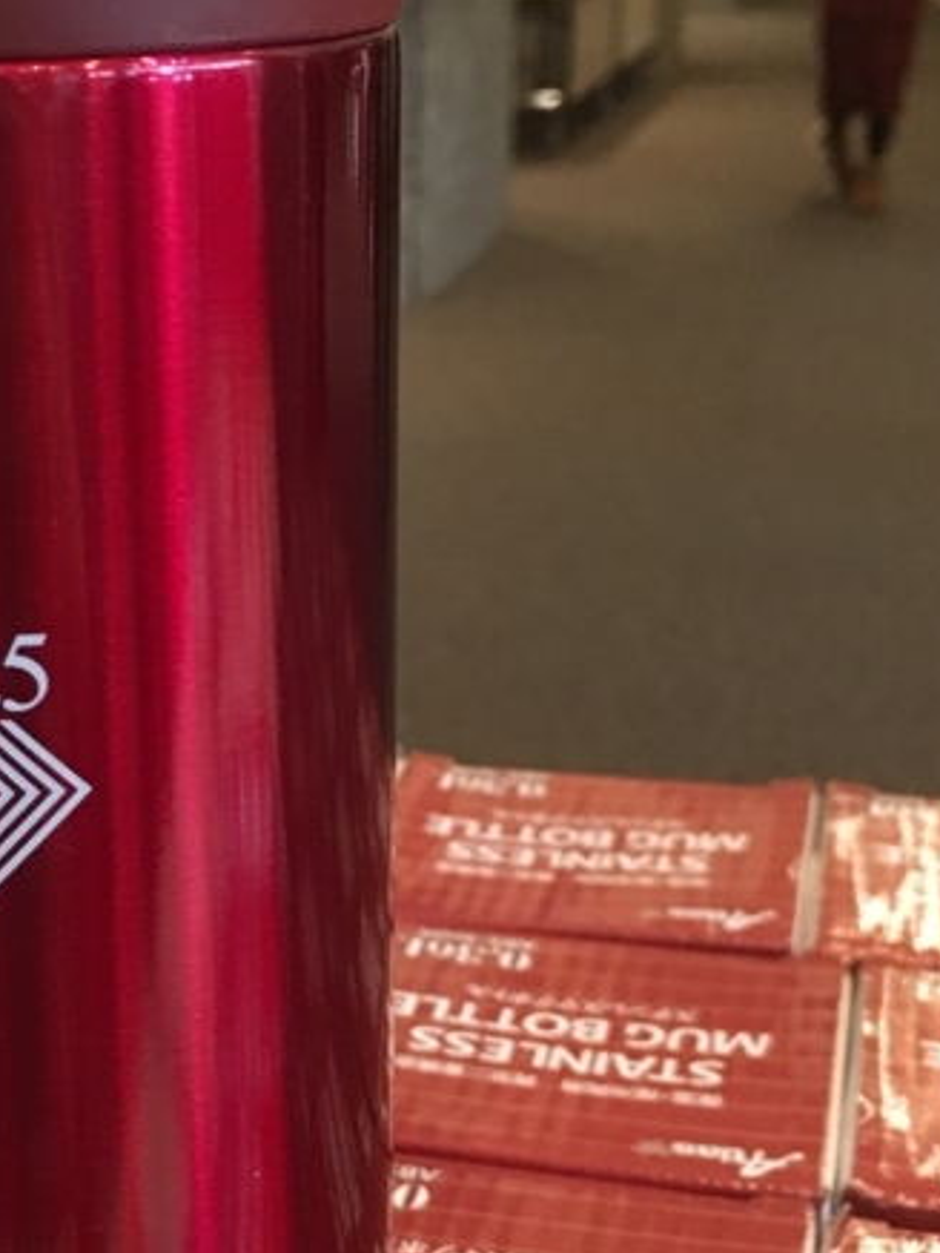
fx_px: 2461
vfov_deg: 28.5
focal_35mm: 68
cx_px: 241
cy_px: 708
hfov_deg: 21.4
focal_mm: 4.15
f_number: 2.2
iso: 250
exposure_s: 1/30
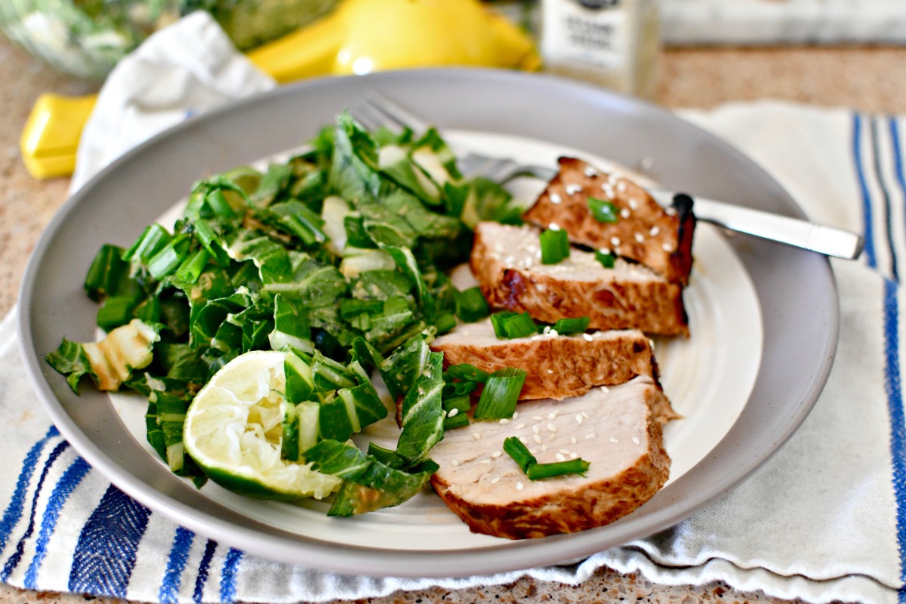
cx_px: 453
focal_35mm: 52
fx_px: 1309
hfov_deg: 38.2
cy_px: 302
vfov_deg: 26.0
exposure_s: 1/125
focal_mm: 35
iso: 1600
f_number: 2.8
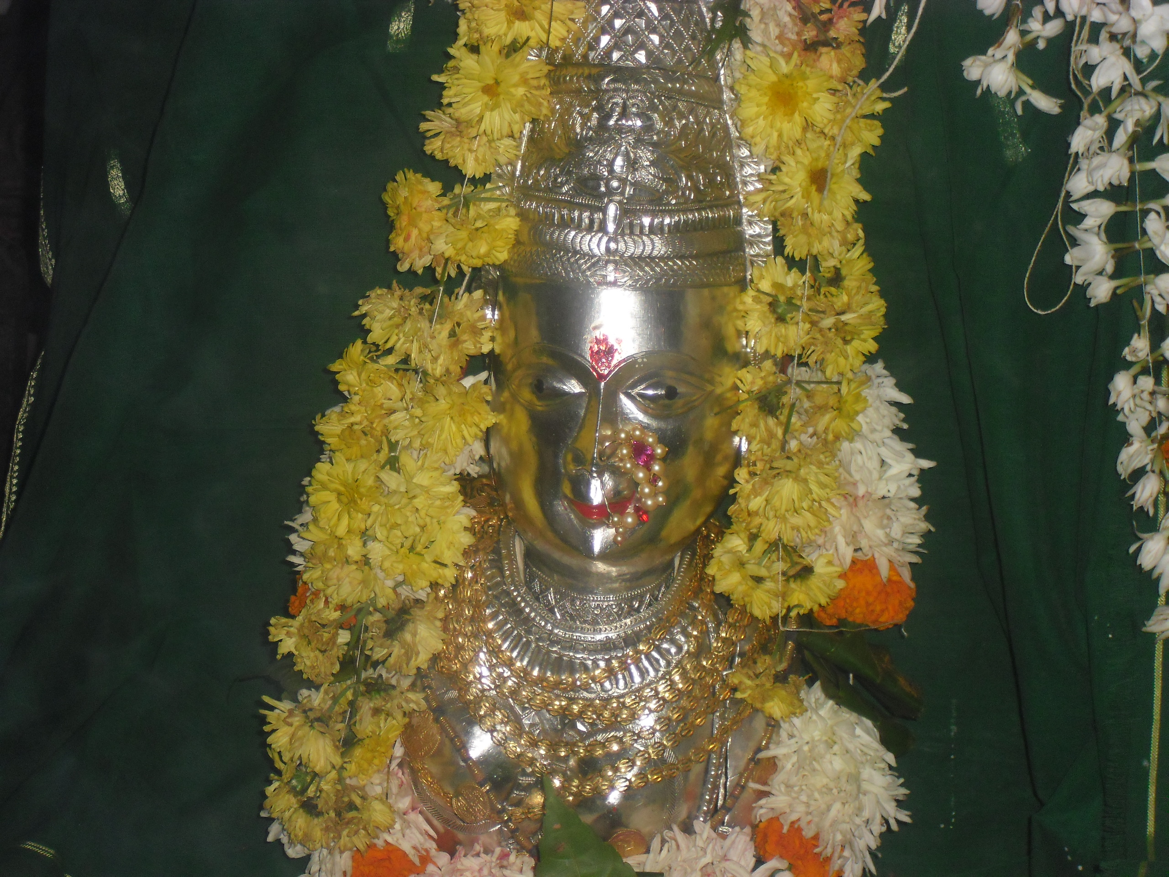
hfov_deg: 18.4
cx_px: 584
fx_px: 3613
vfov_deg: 13.8
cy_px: 438
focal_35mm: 107
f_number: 5.6
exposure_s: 1/60
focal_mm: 18.9
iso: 200
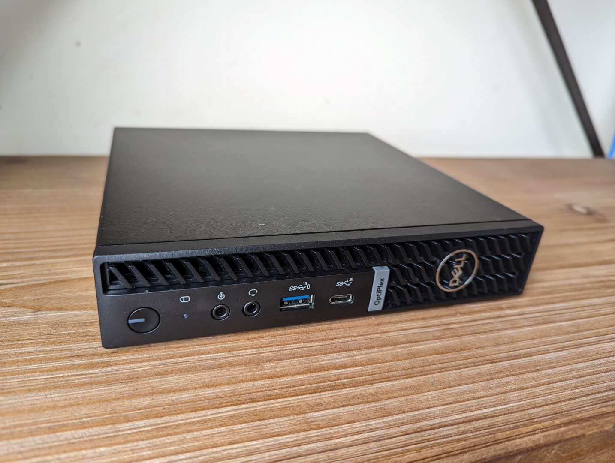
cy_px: 232
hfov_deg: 71.5
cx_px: 308
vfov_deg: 56.9
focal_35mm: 24
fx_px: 427
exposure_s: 1/34.2
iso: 46
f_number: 1.85
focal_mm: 6.81
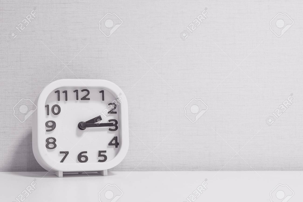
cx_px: 152
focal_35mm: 75
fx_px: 631
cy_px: 101
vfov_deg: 18.2
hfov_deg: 27.0
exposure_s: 3
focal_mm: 50
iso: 200
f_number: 11
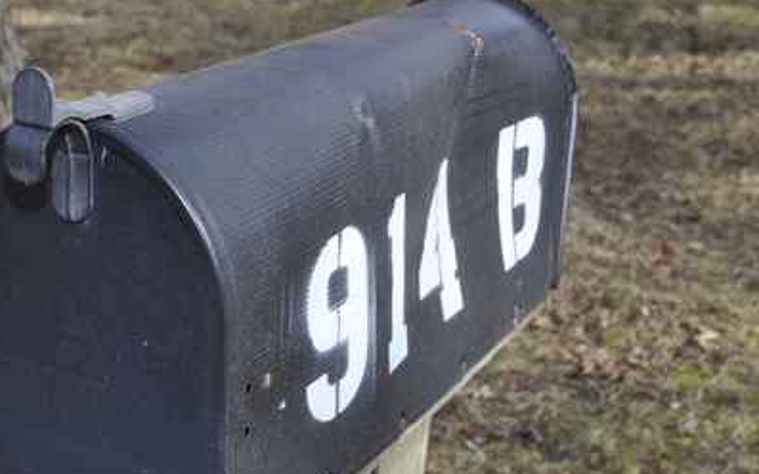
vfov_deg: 21.6
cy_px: 253
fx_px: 1241
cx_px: 231
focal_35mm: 60
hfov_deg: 33.6
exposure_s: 1/200
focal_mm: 26
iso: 200
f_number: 8
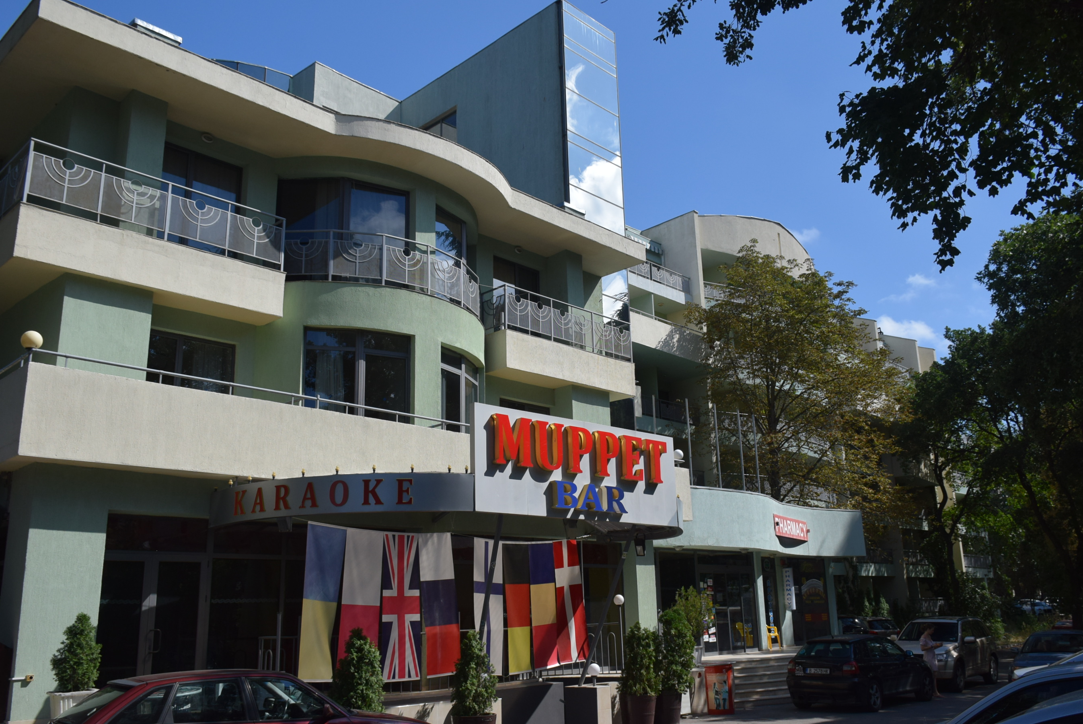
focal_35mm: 30
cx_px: 580
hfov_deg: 61.8
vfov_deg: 43.7
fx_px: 903
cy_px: 366
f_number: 5
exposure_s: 1/1250
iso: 400
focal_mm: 18
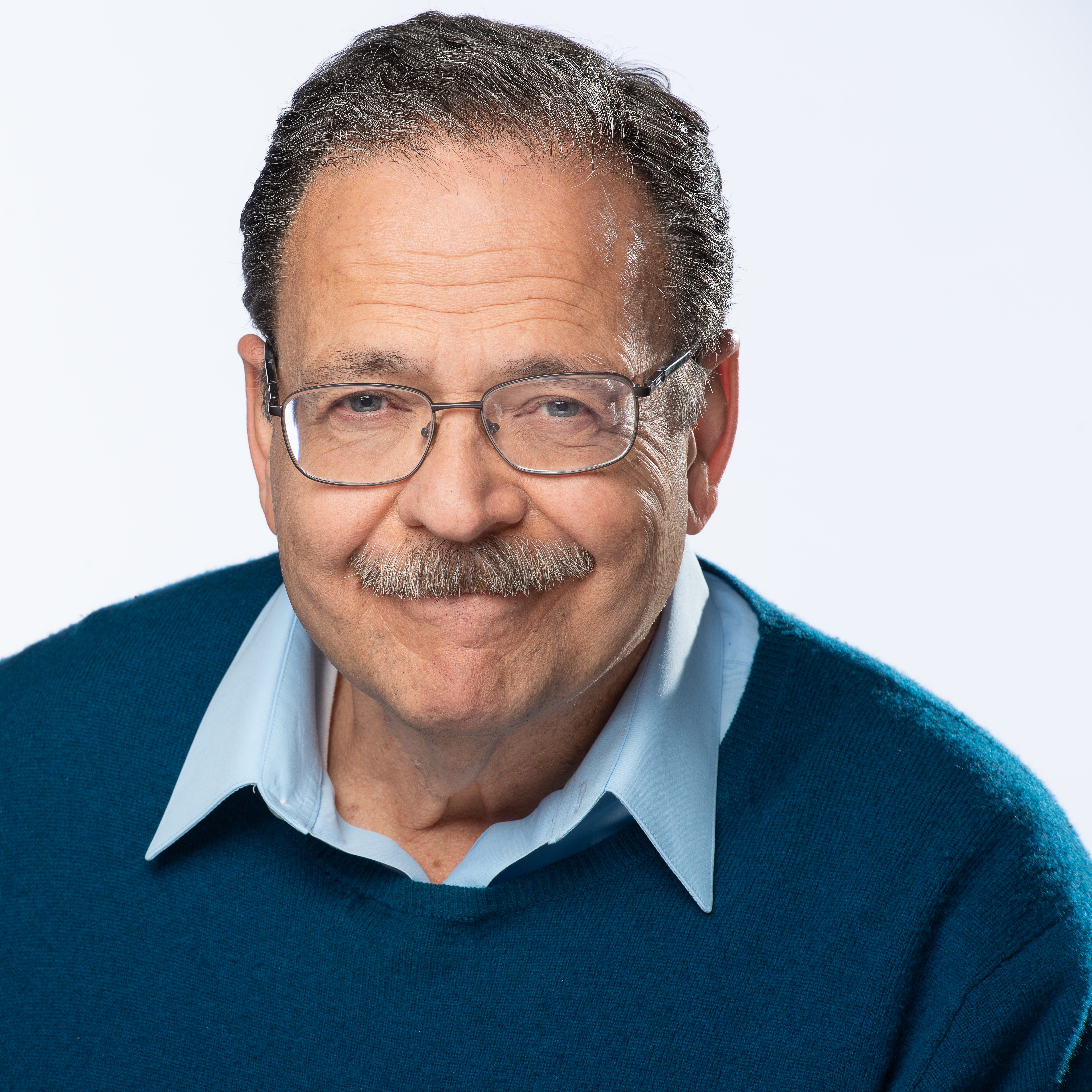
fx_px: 9101
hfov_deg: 6.9
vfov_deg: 6.9
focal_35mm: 255
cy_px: 546
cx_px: 289
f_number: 10
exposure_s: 1/160
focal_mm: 200
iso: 100
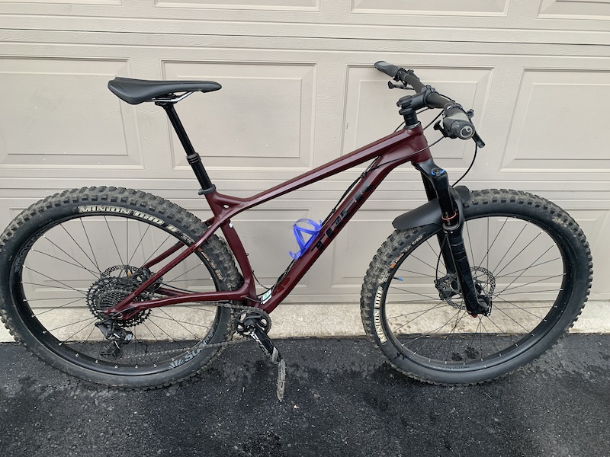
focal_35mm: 26
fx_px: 458
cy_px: 228
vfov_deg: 53.1
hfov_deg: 67.3
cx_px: 305
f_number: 1.8
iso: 100
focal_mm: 4.25
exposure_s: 1/109
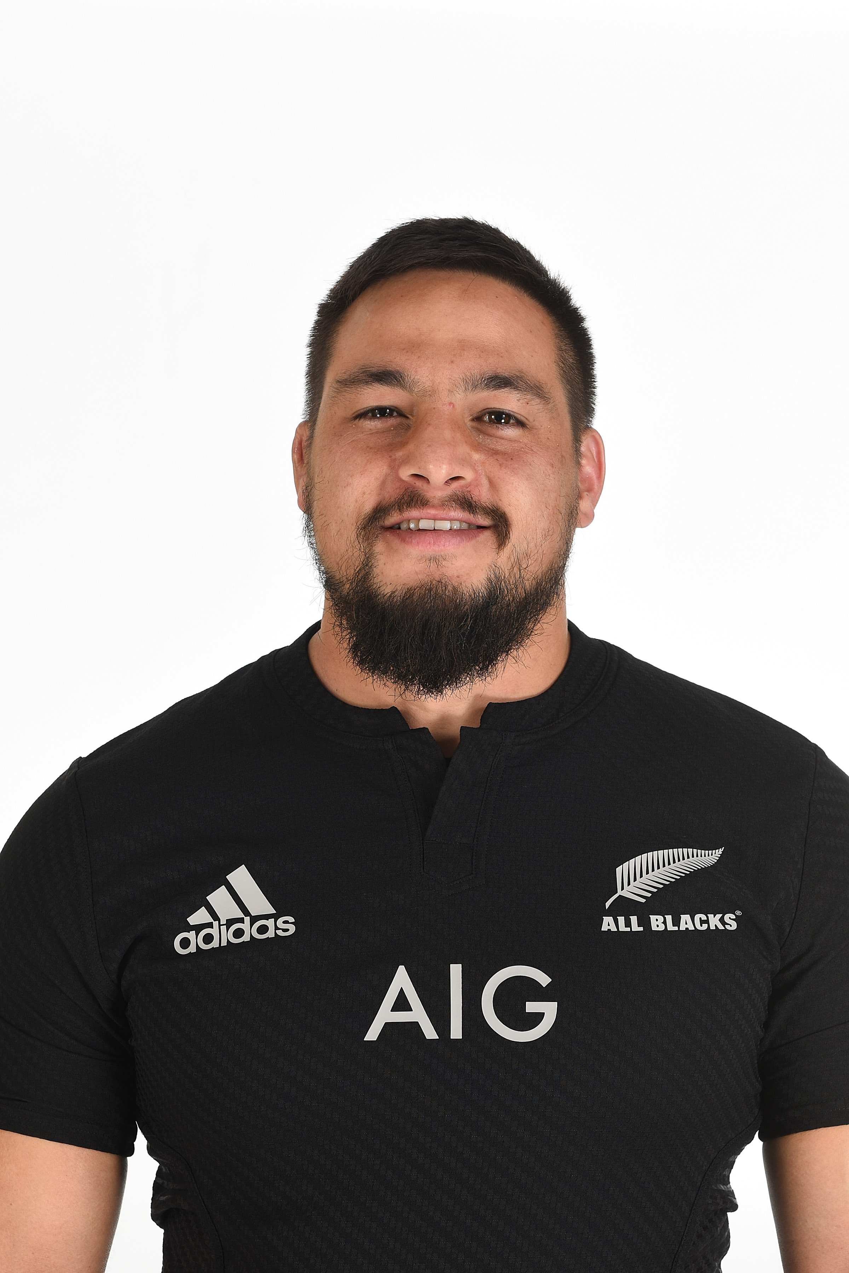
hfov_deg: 21.9
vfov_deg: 32.4
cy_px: 636
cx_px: 424
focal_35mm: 62
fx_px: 2193
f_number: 8
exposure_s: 1/200
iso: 200
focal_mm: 62
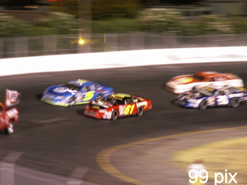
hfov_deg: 8.3
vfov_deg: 6.2
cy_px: 92
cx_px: 124
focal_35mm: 238
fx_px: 1698
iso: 160
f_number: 4
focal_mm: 38.91
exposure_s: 1/6
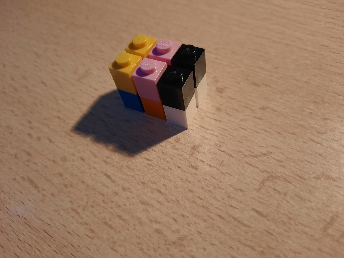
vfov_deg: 54.9
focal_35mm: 25
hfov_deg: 69.4
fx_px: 248
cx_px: 172
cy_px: 129
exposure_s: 1/50
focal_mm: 4.6
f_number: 2
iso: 320
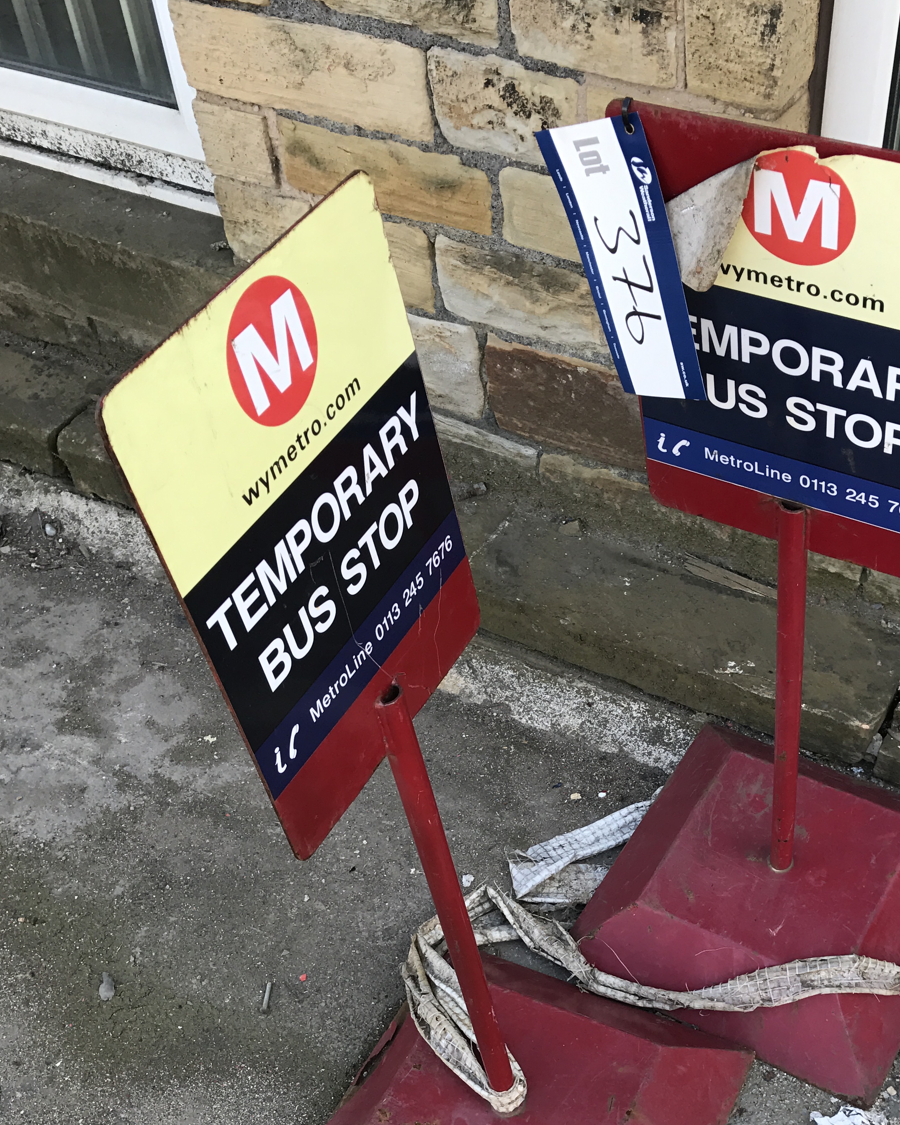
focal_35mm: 41
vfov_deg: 43.6
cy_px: 819
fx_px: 1365
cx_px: 587
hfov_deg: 36.2
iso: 20
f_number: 1.8
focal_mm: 3.99
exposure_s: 1/389
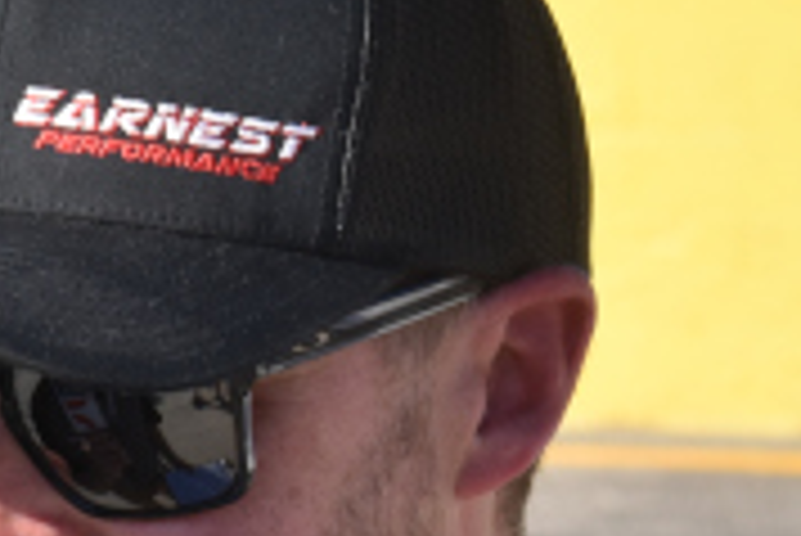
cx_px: -9
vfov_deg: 2.7
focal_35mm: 501
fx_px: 11156
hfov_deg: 4.1
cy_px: 714
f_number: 11
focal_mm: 70
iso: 200
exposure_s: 1/250
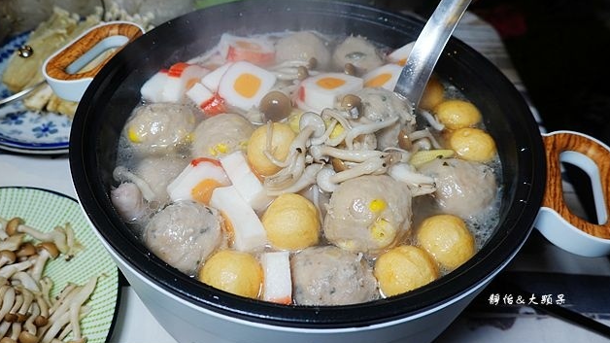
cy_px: 145
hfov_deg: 71.9
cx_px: 303
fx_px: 420
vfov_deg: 44.2
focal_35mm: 26
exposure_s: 1/40
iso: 125
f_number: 2.8
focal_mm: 9
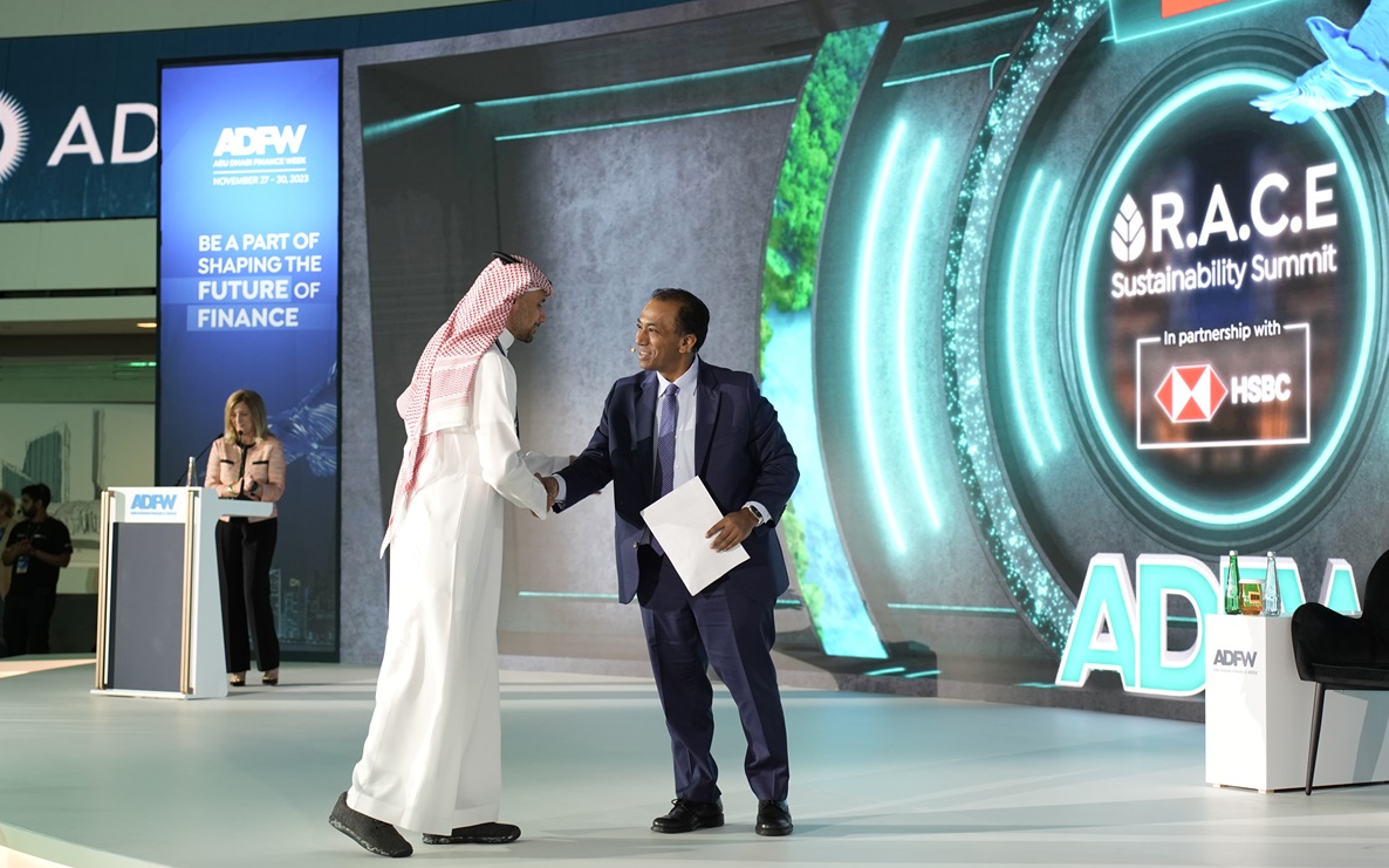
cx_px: 690
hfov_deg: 31.1
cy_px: 438
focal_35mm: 66
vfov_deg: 19.7
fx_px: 2498
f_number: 3.5
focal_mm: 64
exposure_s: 1/160
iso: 1000
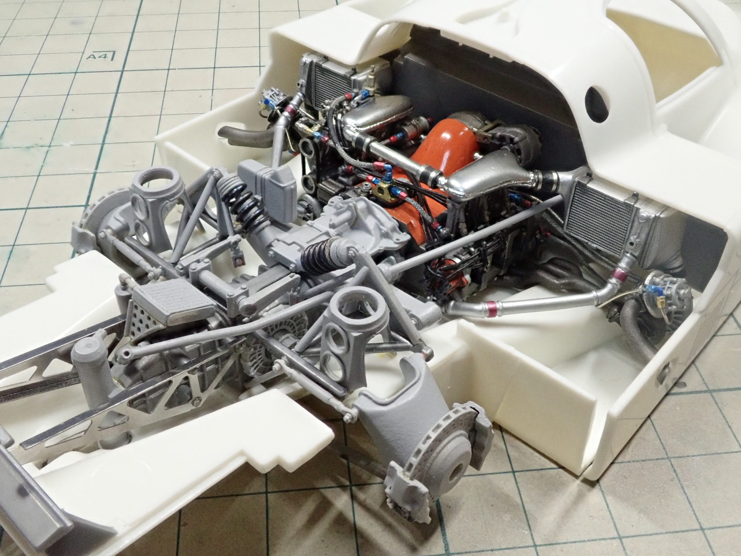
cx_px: 370
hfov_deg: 56.8
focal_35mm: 32
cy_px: 278
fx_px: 685
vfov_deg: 44.2
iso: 800
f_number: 3.2
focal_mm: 5.87
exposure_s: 1/400
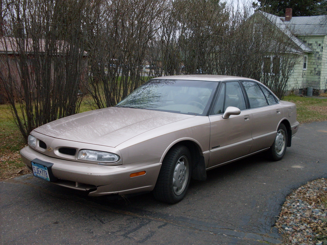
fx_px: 359
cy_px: 122
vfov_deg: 37.7
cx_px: 164
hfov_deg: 49.0
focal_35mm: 38
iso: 80
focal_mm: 6.3
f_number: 2.8
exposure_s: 1/125
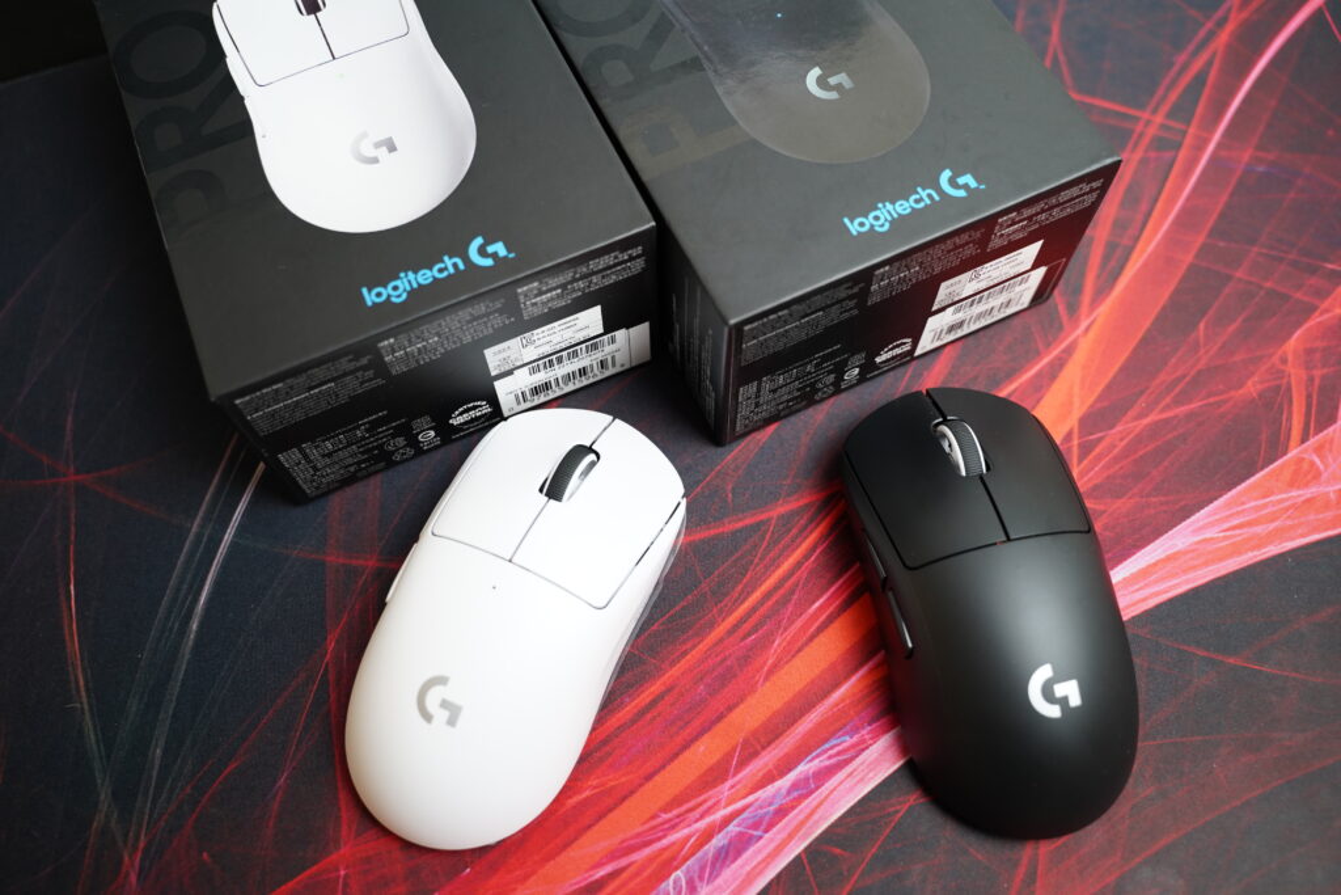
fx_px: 1043
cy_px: 448
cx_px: 670
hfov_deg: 65.5
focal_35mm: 28
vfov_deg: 46.4
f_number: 4
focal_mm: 28
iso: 1250
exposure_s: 1/80
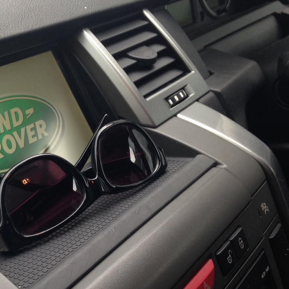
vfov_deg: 32.1
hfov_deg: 31.5
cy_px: 177
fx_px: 501
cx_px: 62
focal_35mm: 53
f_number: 2.4
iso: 50
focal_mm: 4.12
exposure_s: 1/60
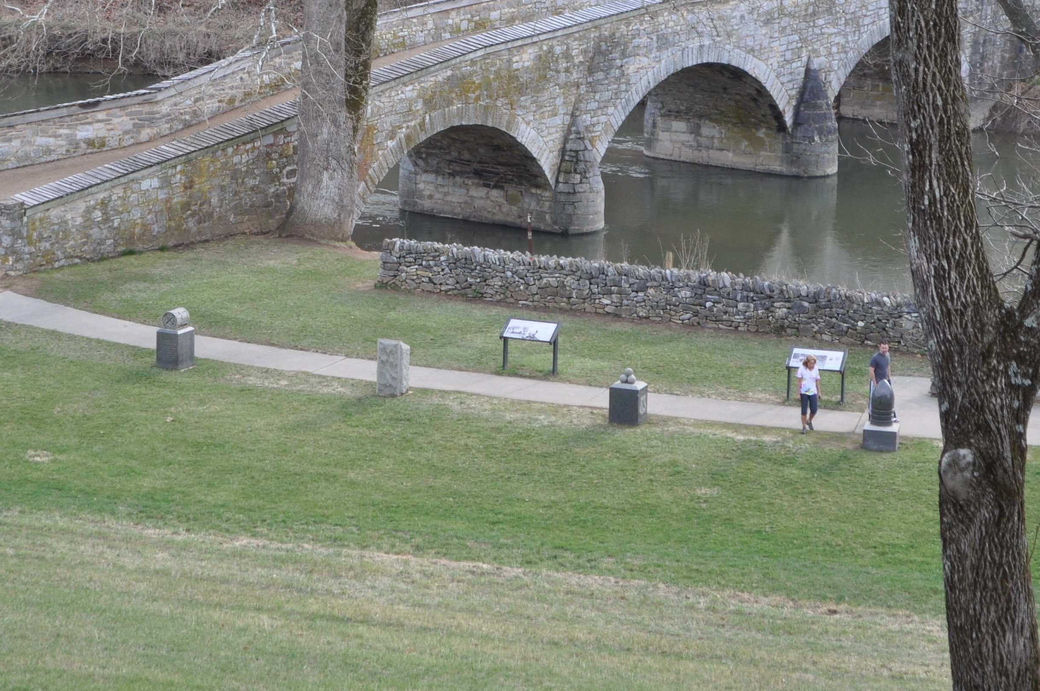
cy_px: 81
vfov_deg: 9.3
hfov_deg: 14.1
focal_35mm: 146
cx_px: 437
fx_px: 4210
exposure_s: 1/125
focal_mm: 55
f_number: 5.6
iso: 200
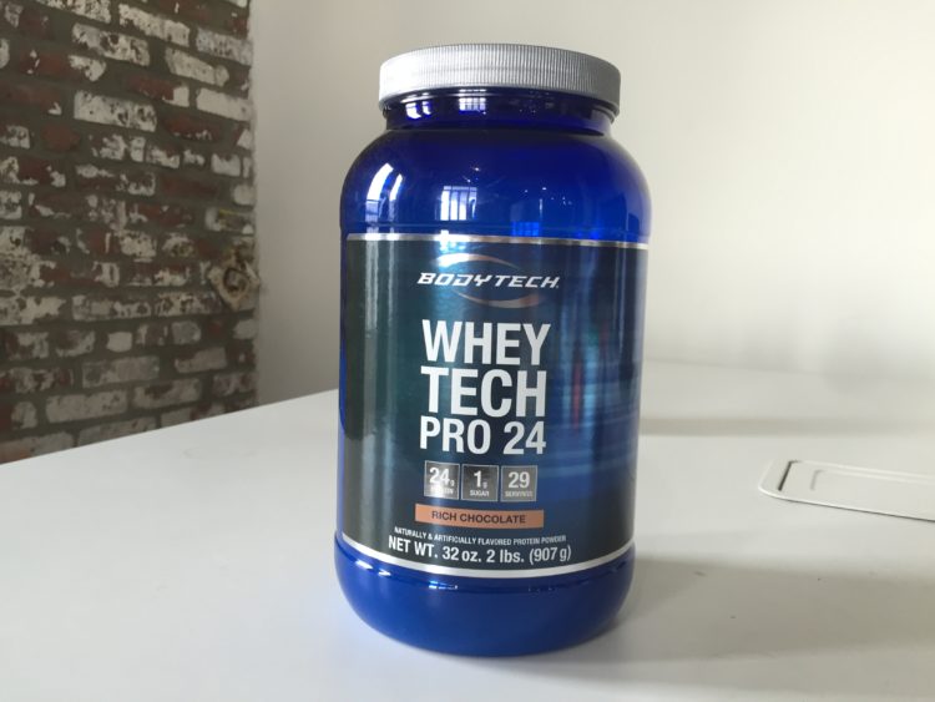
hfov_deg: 61.6
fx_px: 784
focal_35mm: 29
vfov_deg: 48.3
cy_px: 351
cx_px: 468
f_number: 2.2
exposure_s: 1/30
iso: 64
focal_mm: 4.15
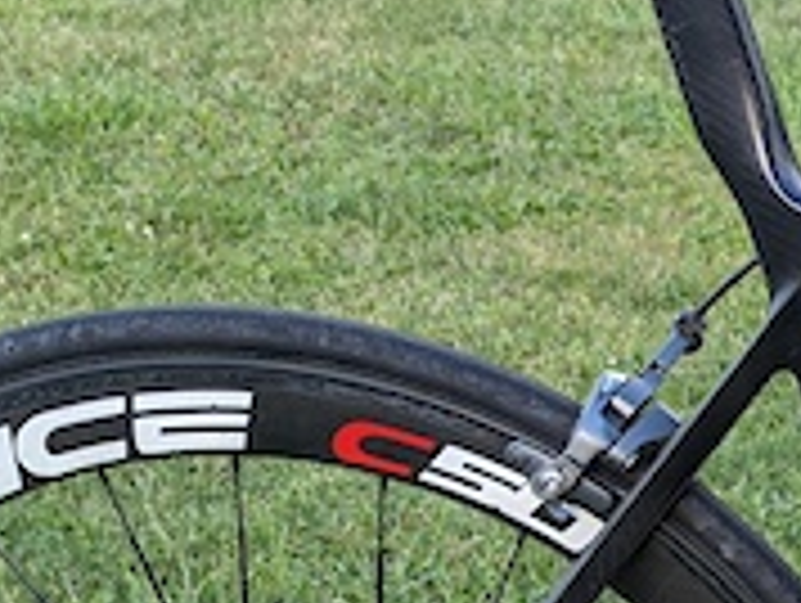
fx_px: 2502
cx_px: 1390
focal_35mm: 108
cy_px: 828
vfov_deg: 13.2
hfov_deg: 15.8
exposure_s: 1/214
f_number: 1.85
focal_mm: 6.81
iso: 37
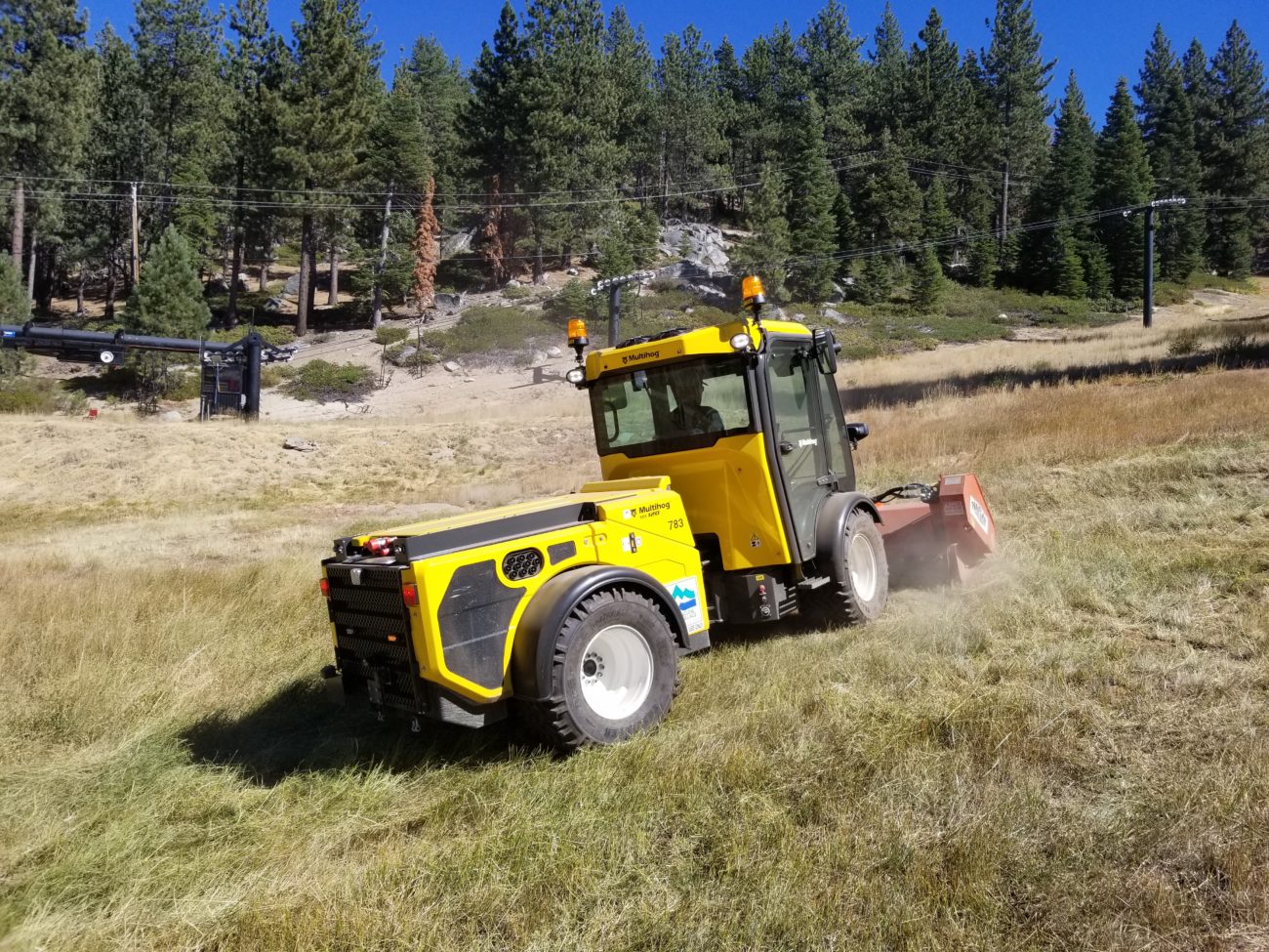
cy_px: 476
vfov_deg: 53.1
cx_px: 634
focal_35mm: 26
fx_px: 953
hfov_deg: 67.3
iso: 50
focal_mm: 4.3
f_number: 1.7
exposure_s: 1/2328
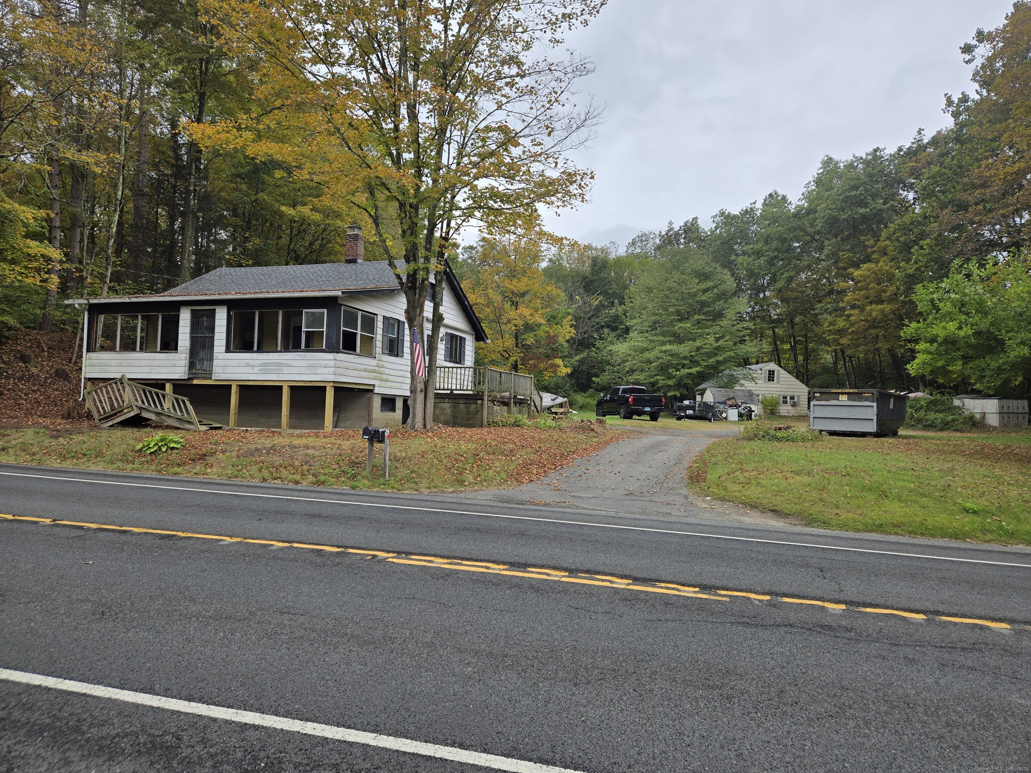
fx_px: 685
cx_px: 516
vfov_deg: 58.9
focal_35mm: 23
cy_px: 386
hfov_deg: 73.9
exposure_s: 1/2043
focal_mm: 5.4
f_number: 1.8
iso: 25
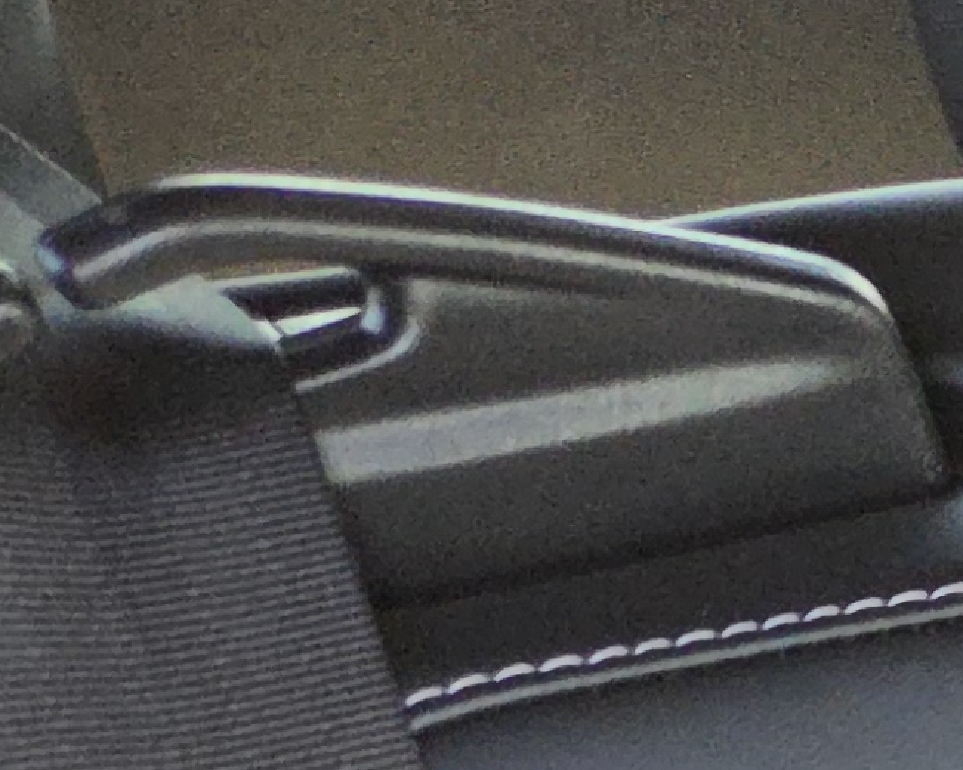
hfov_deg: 10.4
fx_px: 3934
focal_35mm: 138
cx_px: 2784
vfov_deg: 10.1
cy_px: 1703
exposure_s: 1/120
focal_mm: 5.4
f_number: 1.8
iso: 200
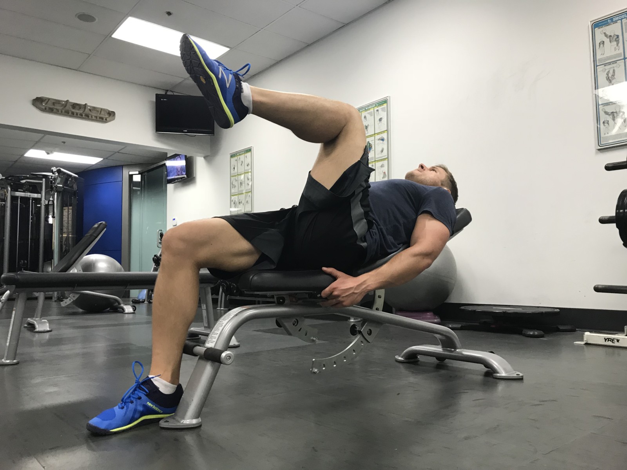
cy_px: 235
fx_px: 507
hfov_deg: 63.4
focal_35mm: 28
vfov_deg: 49.7
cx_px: 314
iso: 40
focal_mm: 3.99
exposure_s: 1/20
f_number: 1.8
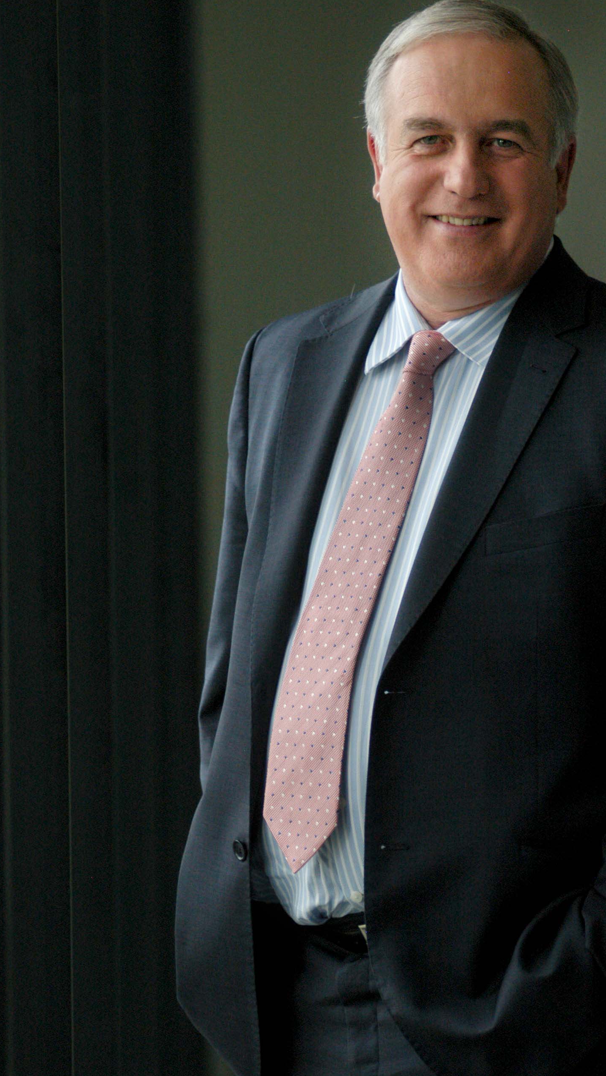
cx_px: 358
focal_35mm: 251
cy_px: 545
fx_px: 7159
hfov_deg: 4.8
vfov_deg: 8.6
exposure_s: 1/250
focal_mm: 135
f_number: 2.8
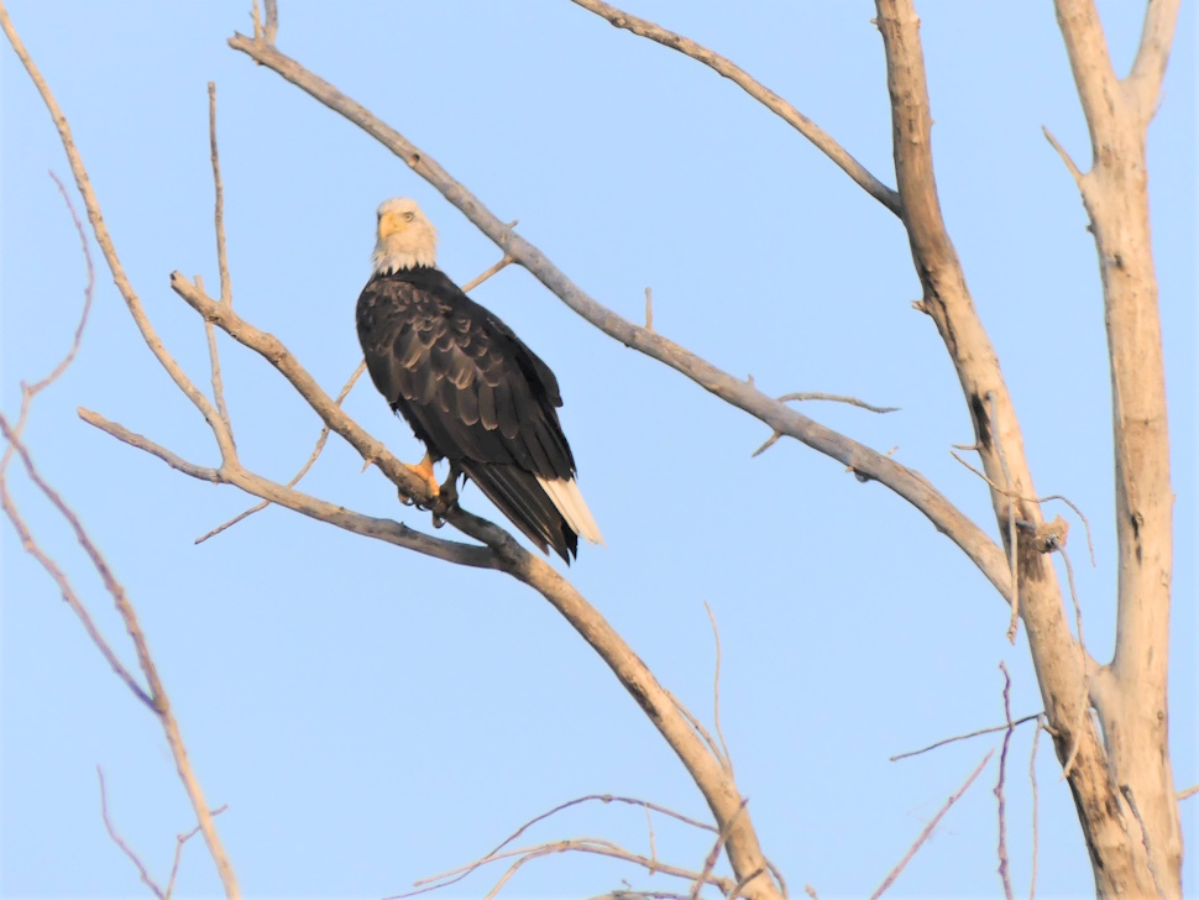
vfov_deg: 2.5
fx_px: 20787
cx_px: 600
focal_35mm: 600
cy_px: 450
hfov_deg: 3.3
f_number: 4
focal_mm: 108
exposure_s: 1/500
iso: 100
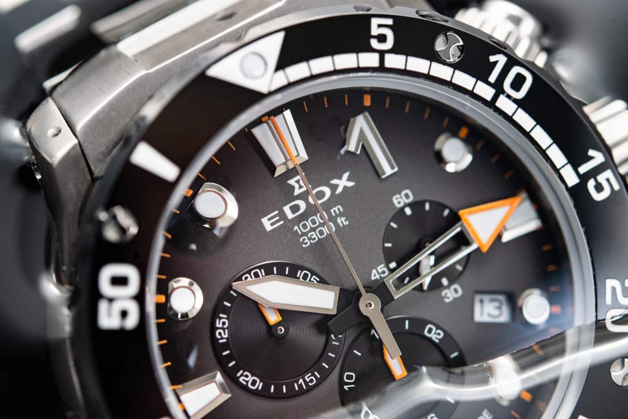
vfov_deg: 15.2
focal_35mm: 90
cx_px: 314
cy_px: 210
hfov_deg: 22.6
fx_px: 1570
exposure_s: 1/125
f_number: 5.6
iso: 720
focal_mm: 60
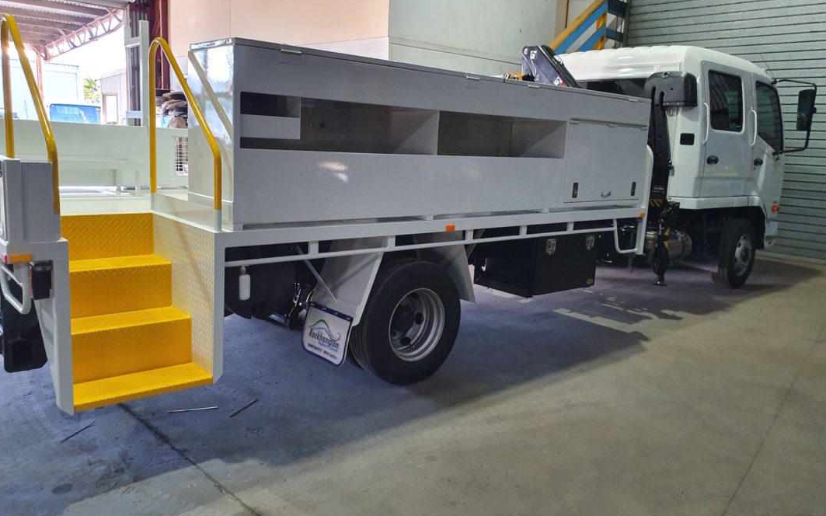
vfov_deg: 44.5
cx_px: 415
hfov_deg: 66.5
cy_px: 268
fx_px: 630
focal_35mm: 28
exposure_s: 1/100
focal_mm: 4.32
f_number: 2.4
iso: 320
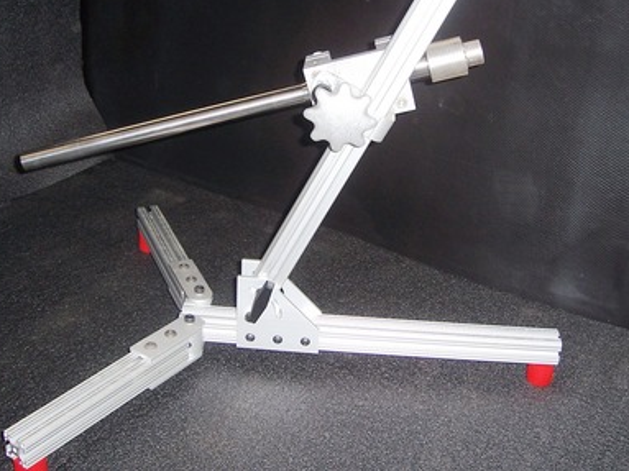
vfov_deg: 30.7
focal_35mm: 47
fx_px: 854
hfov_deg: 40.4
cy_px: 168
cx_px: 307
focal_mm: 6
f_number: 3
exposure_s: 1/60
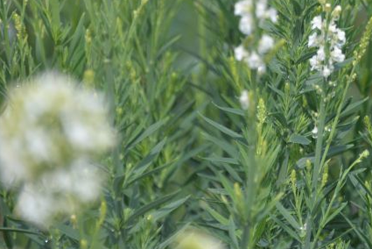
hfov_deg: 4.1
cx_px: 444
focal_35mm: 506
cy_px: -32
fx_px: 5232
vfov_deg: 2.7
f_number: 6.3
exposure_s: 1/2500
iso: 800
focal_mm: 210
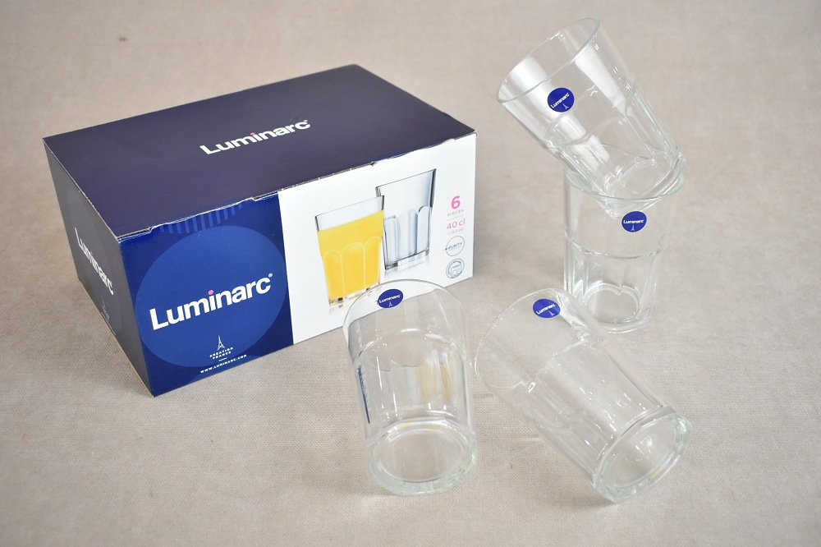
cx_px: 410
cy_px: 274
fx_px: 923
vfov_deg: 33.0
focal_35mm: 40
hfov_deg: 47.9
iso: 1600
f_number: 4.5
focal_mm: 27
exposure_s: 1/80
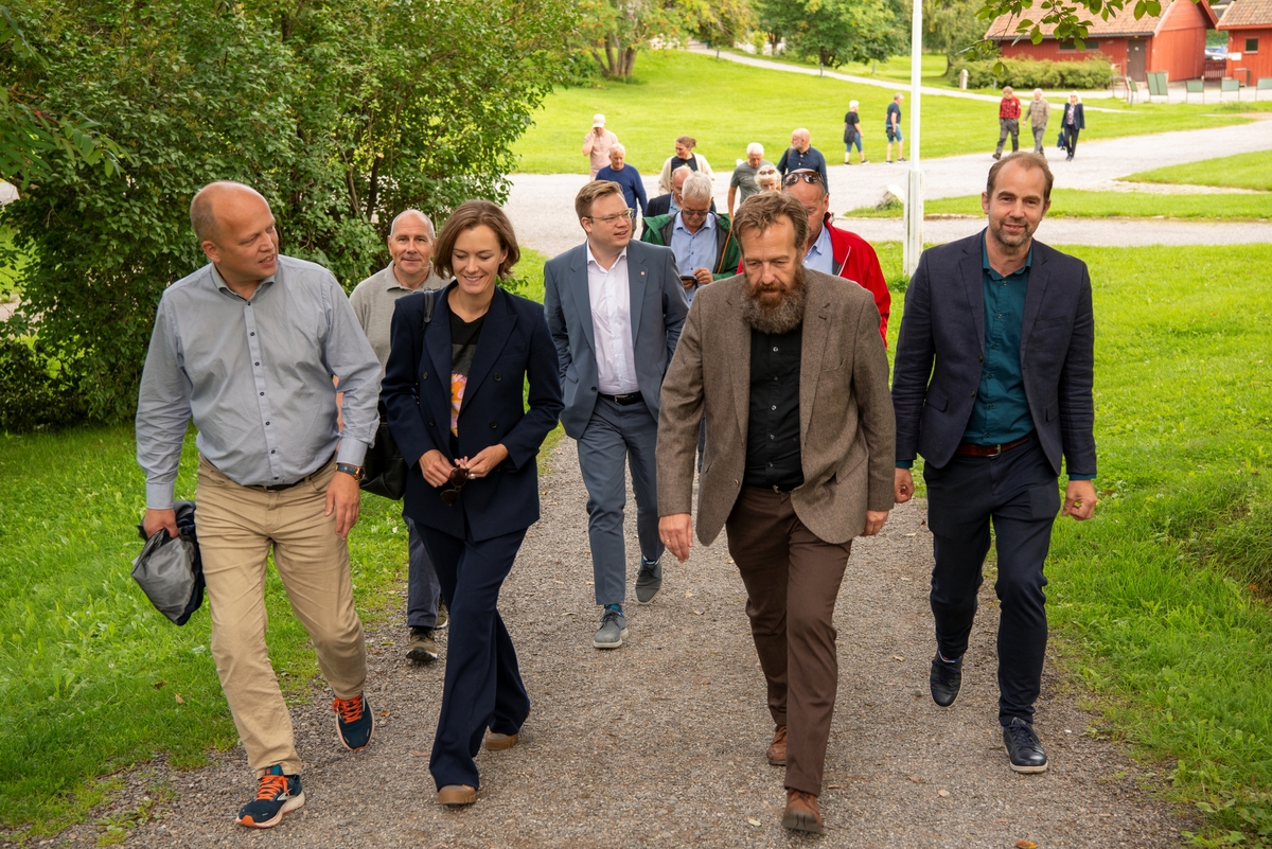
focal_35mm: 56
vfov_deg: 24.2
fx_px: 1979
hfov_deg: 35.6
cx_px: 636
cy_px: 424
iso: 400
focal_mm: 56
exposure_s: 1/160
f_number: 6.3
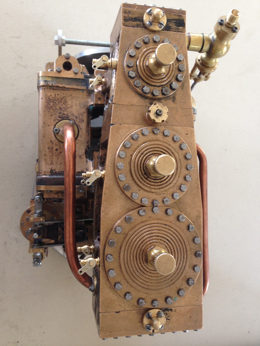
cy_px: 173
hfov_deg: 42.9
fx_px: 330
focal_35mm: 33
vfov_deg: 55.4
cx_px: 130
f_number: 2.4
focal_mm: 4.12
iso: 64
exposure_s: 1/20
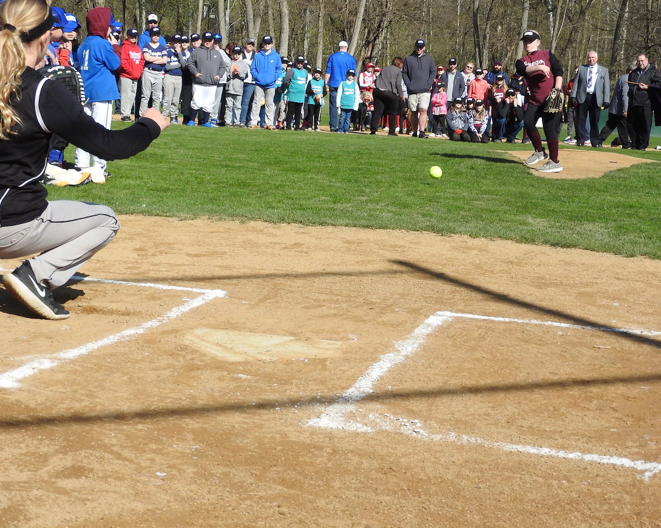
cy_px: 204
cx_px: 305
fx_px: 1428
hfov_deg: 26.1
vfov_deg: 20.9
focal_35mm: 73
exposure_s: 1/1000
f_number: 4
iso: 100
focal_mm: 9.9
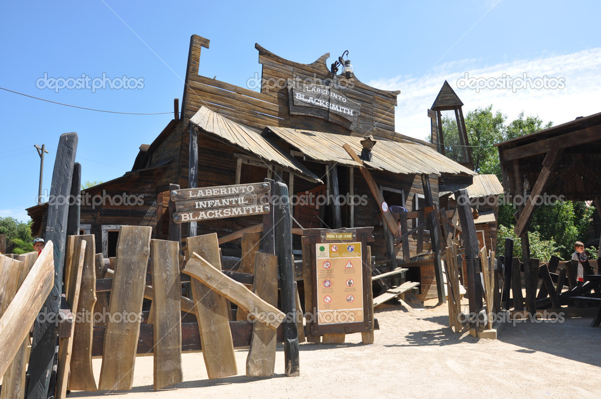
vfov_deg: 47.8
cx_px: 300
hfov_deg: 67.4
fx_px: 450
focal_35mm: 27
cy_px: 200
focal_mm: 18
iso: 200
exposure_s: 1/200
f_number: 11
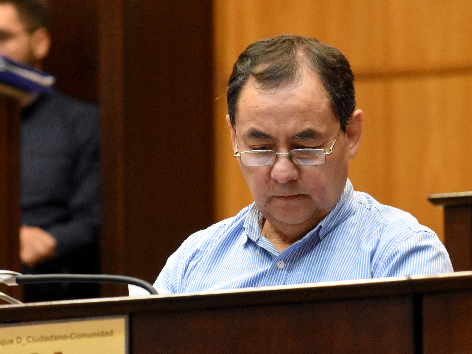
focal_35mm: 413
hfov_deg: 4.8
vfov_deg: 3.6
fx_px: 5631
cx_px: 185
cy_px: 204
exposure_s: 1/125
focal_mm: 200
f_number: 4.5
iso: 6400
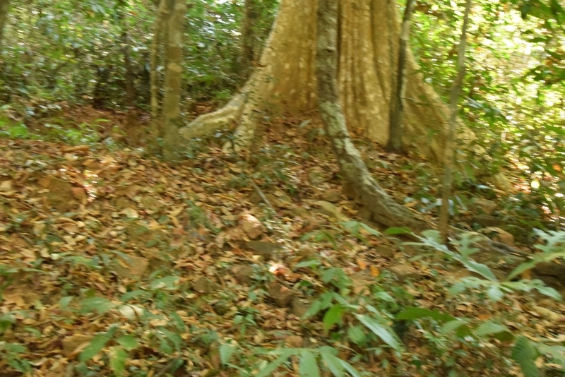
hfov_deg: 41.1
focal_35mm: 48
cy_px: 188
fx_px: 754
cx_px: 282
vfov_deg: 28.1
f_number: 11
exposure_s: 1/60
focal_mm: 32
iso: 8000
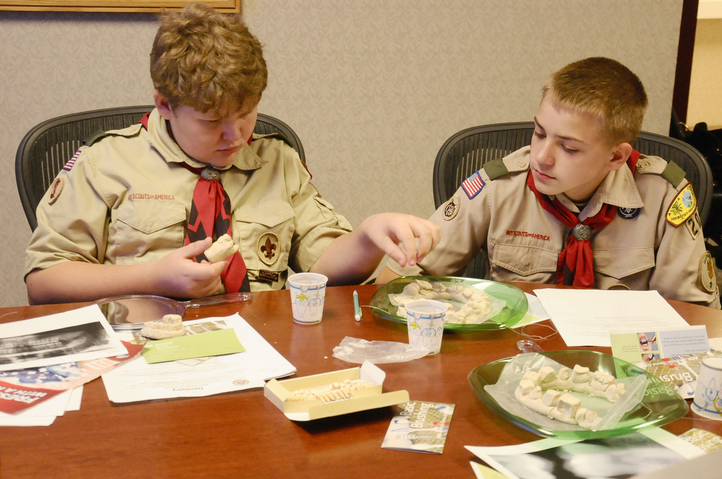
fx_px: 1022
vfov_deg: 26.4
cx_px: 361
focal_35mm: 51
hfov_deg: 38.9
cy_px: 240
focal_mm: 34
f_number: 5
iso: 1600
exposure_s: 1/100
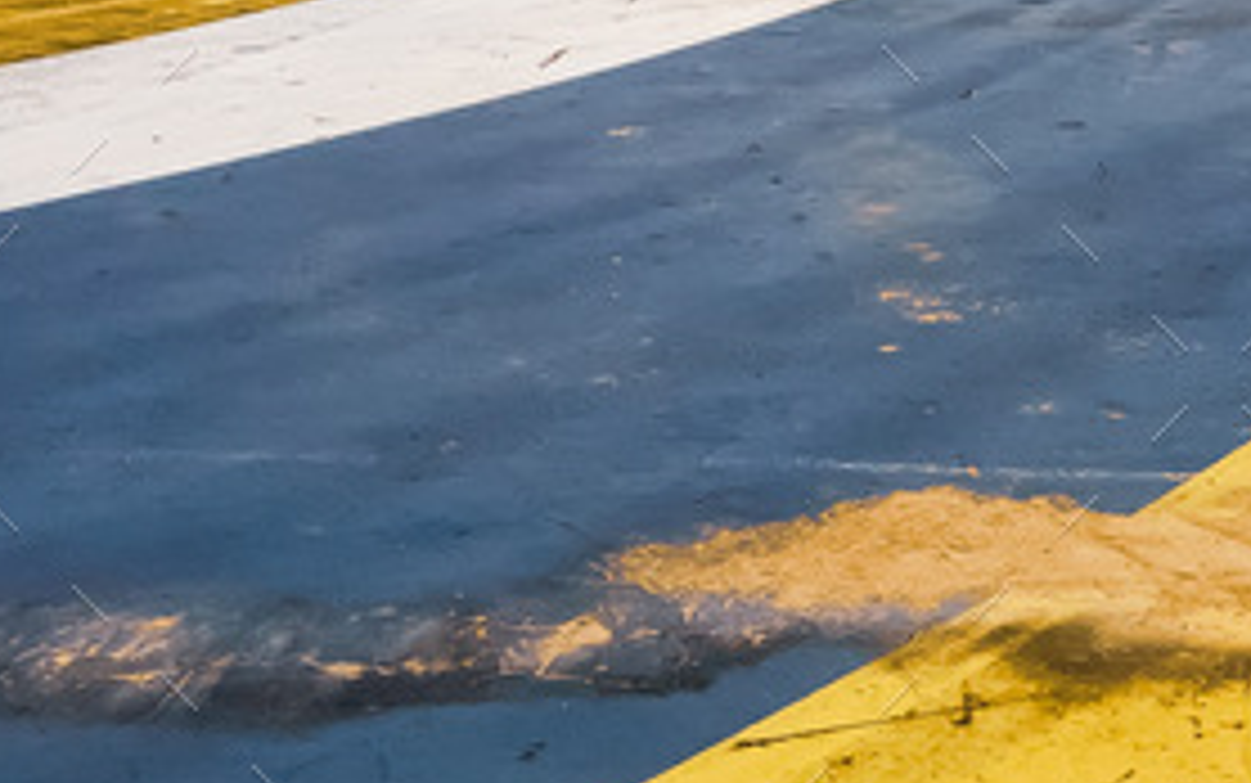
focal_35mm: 78
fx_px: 2660
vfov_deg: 14.9
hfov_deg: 25.4
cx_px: 1192
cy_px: -551
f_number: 1.5
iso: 50
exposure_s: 1/8000
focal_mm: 5.7
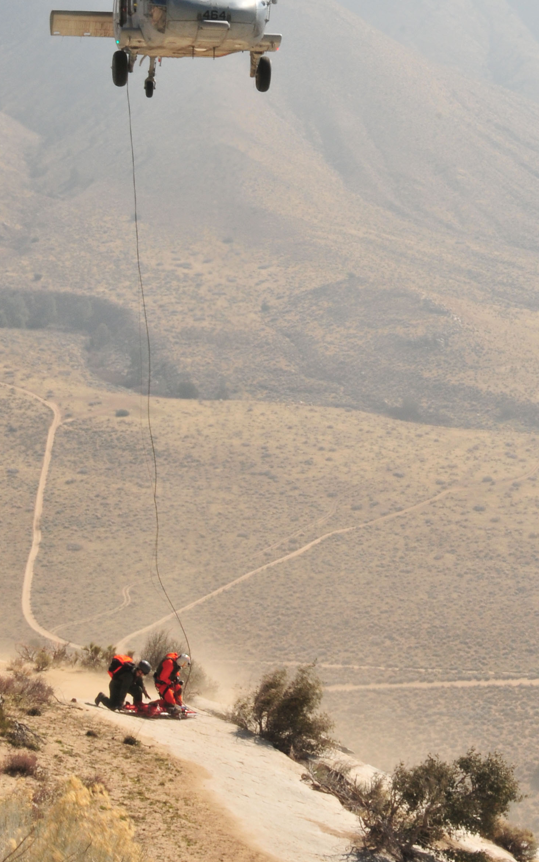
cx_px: 224
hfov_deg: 14.7
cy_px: 242
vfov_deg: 23.1
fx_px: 2092
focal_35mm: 89
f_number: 25
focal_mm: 32
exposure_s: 1/80
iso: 250
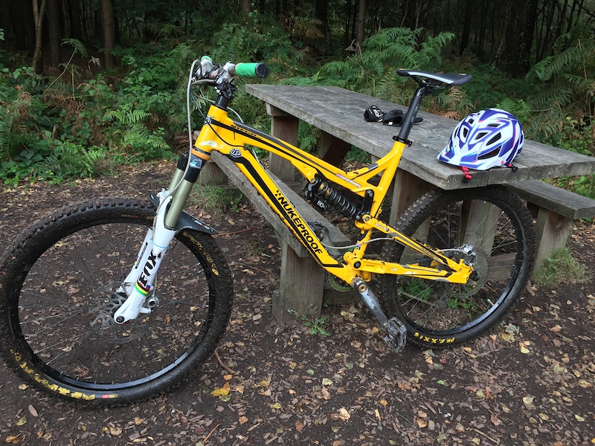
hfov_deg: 61.7
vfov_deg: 48.2
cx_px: 298
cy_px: 223
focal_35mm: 29
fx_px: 498
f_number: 2.2
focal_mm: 4.15
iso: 32
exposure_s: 1/134
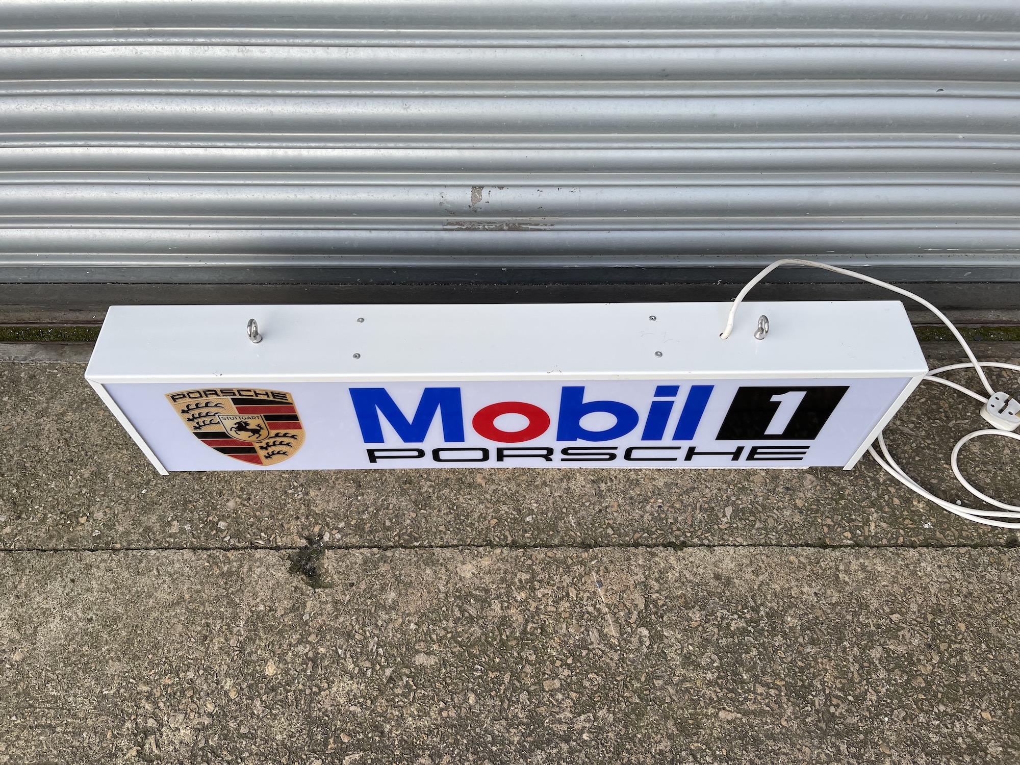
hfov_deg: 67.3
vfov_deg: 53.1
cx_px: 510
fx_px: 766
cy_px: 382
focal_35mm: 26
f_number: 1.6
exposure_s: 1/482
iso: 32
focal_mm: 5.1
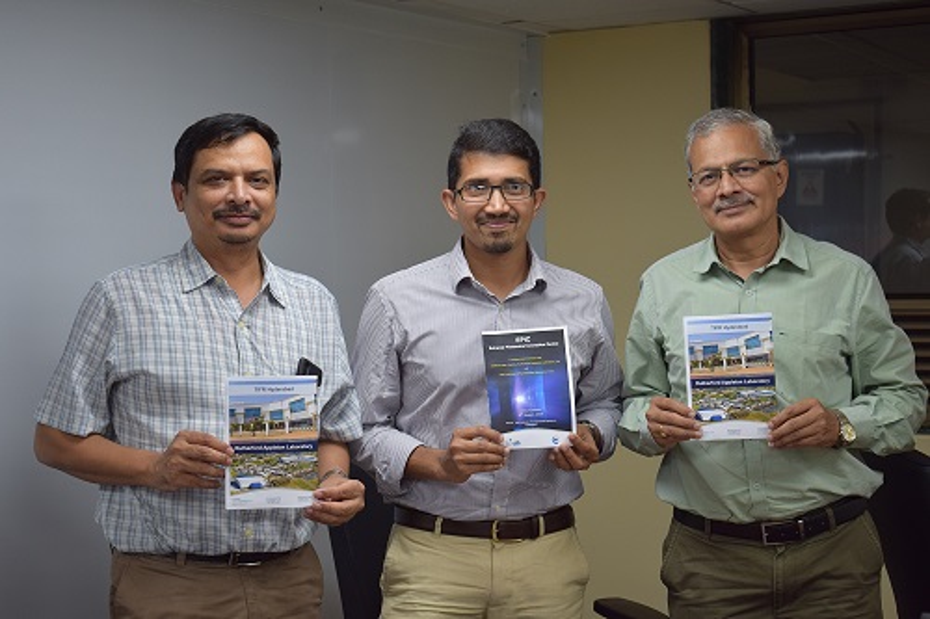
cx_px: 465
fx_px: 1549
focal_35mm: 60
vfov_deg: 22.6
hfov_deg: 33.4
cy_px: 310
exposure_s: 1/80
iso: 400
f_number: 4.8
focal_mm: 40
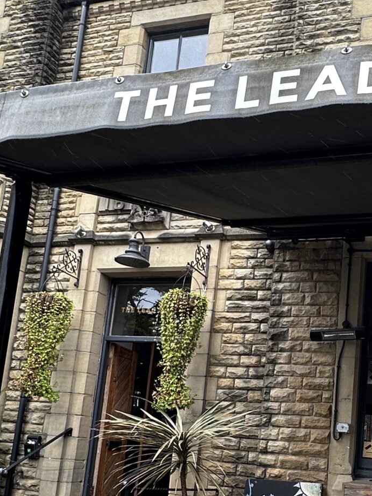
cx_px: 319
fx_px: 559
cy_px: 376
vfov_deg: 46.1
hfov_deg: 35.1
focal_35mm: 39
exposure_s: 1/99
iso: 40
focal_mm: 2.22
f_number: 2.2
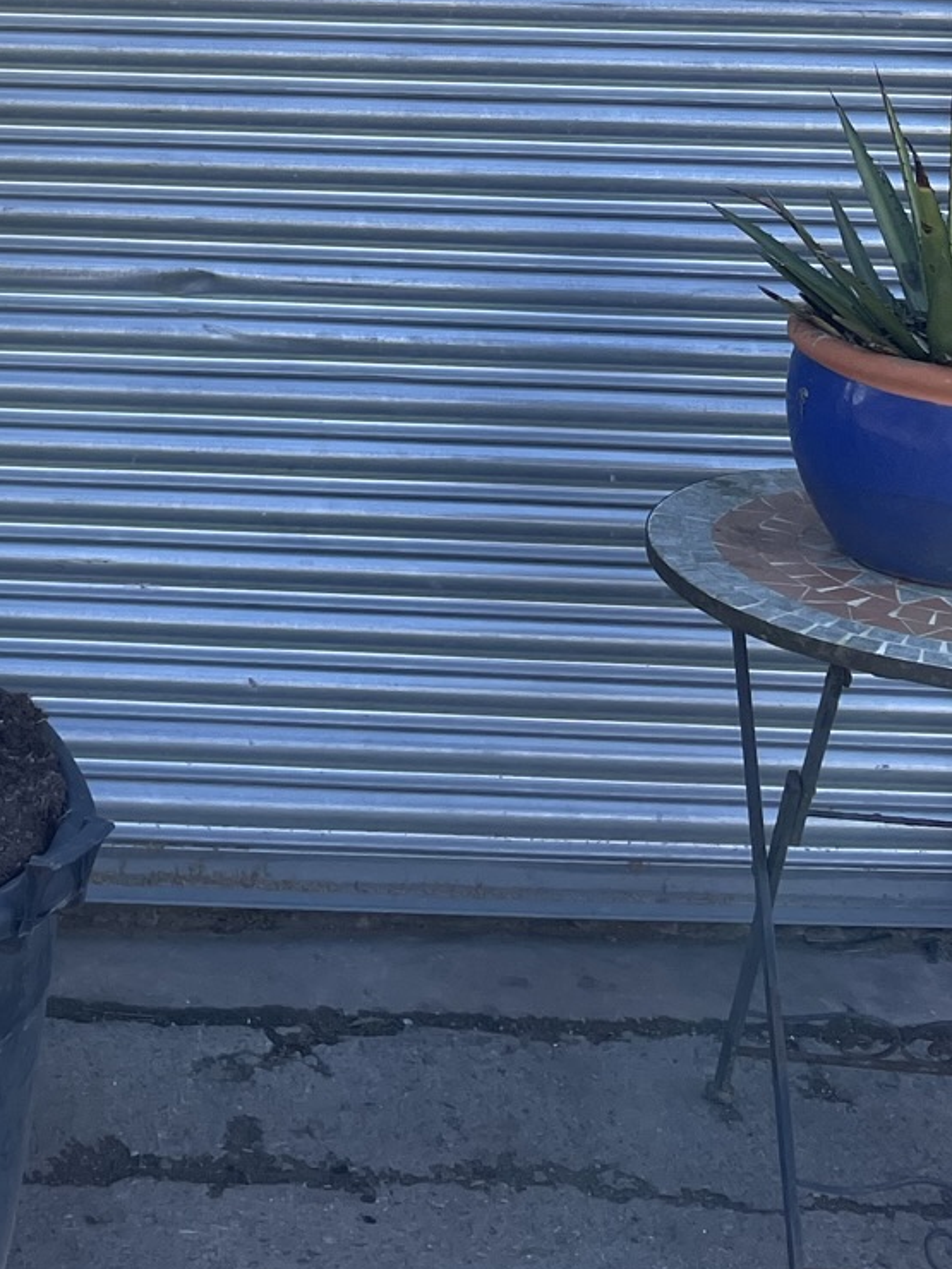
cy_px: -382
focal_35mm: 72
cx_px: -281
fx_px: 2640
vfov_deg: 23.8
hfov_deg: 19.0
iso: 32
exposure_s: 1/647
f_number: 1.6
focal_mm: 4.2
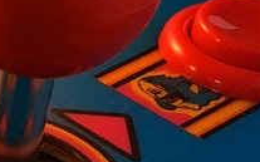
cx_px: -161
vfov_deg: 7.2
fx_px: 1274
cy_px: 192
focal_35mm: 180
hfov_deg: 11.1
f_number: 2.2
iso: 200
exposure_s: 1/24
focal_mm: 4.15
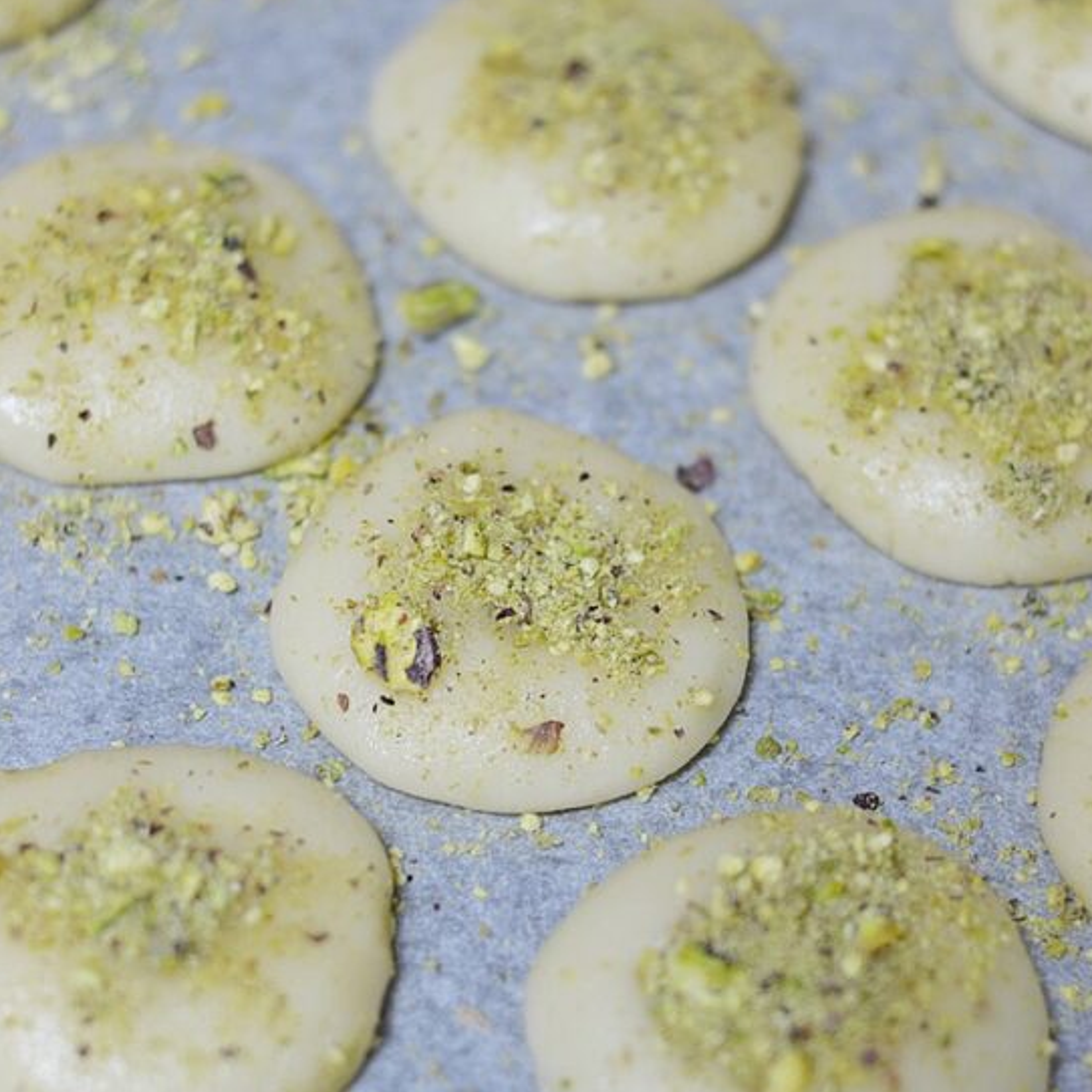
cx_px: 550
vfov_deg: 17.9
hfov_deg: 17.9
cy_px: 553
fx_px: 3462
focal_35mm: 97
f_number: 2.5
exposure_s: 1/60
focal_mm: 50
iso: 400
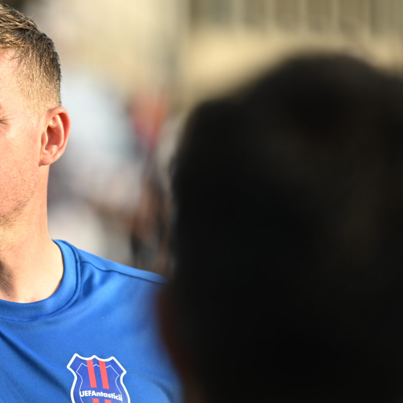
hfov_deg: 4.4
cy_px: 242
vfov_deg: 4.4
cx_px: 3
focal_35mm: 397
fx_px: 5229
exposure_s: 1/1600
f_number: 2.8
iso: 320
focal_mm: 200
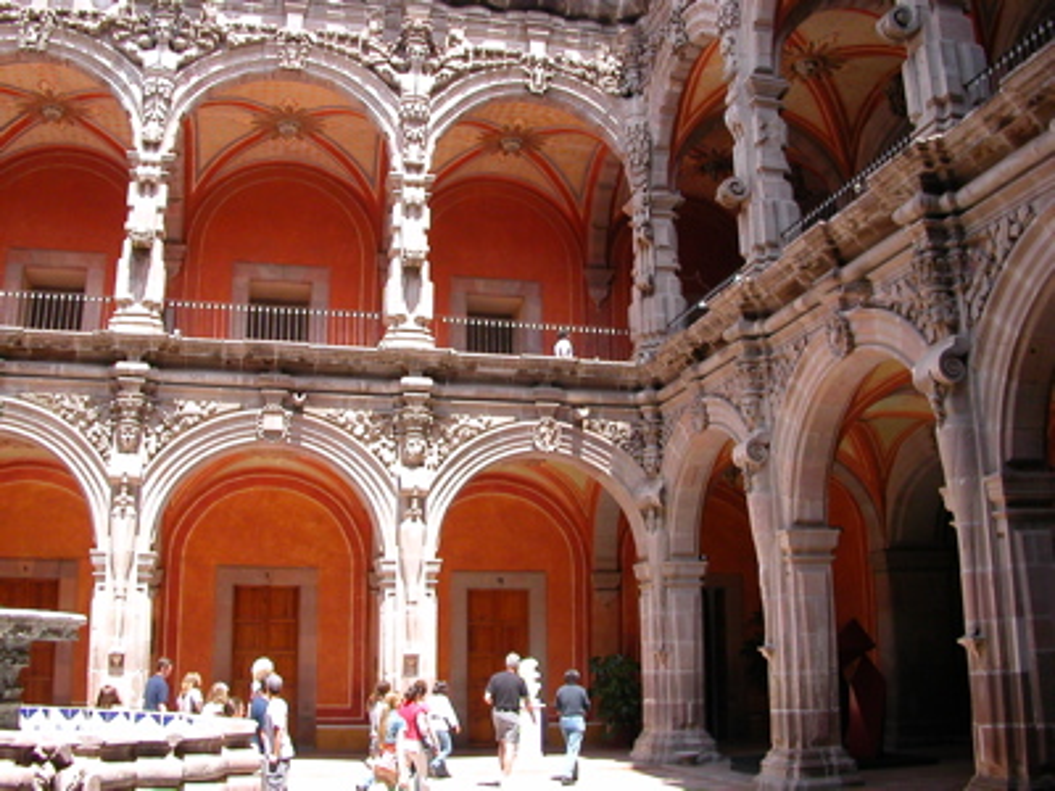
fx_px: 1128
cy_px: 396
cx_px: 528
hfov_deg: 50.1
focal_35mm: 37
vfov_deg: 38.7
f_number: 4.5
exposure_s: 1/160
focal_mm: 5.6
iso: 100
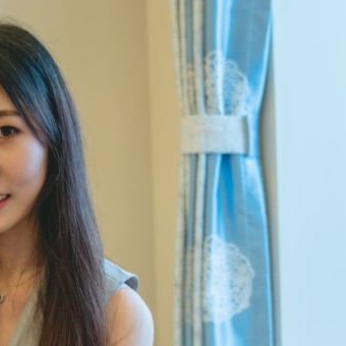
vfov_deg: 16.5
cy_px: 385
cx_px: 50
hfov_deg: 16.9
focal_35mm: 102
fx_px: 1153
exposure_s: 1/160
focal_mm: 34
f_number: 2.8
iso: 400
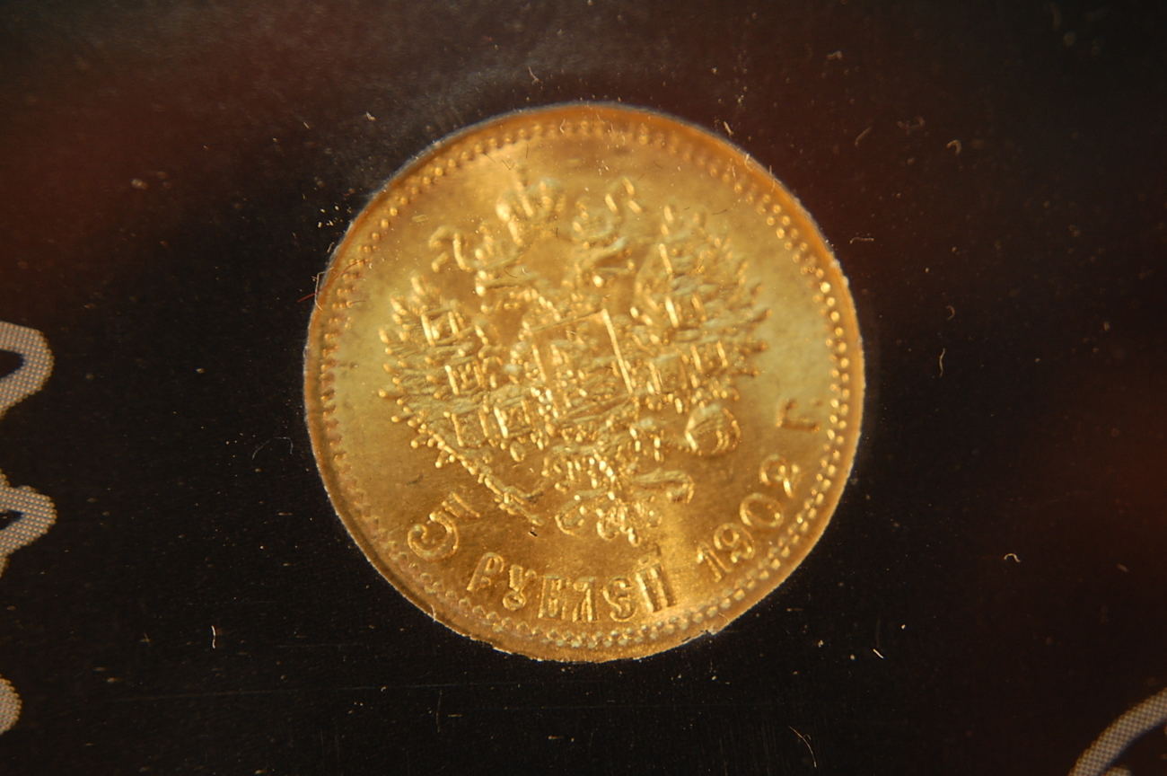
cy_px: 388
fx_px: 2429
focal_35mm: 75
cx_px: 584
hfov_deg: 27.0
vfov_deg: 18.1
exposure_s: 1/60
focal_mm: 50
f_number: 5.6
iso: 400
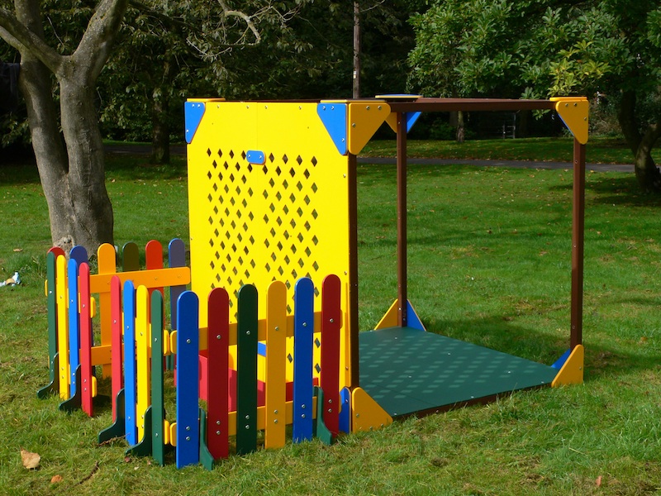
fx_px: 1108
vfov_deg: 25.2
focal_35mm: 58
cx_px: 330
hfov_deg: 33.2
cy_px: 248
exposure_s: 1/320
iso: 80
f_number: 4
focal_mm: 10.8
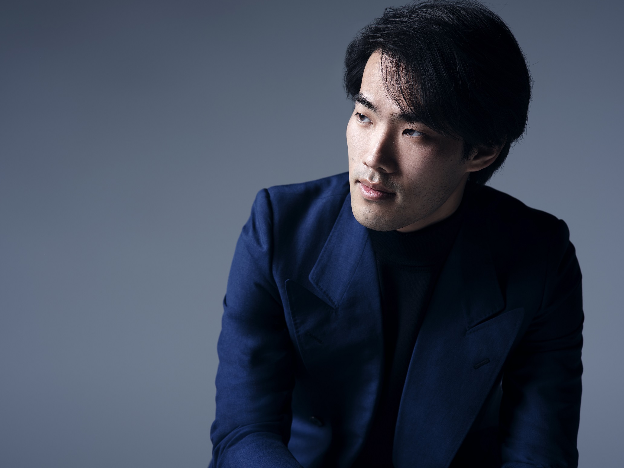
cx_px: 312
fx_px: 1136
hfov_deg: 30.7
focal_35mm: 63
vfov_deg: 23.3
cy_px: 234
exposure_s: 1/160
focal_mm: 80
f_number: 5.6
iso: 100
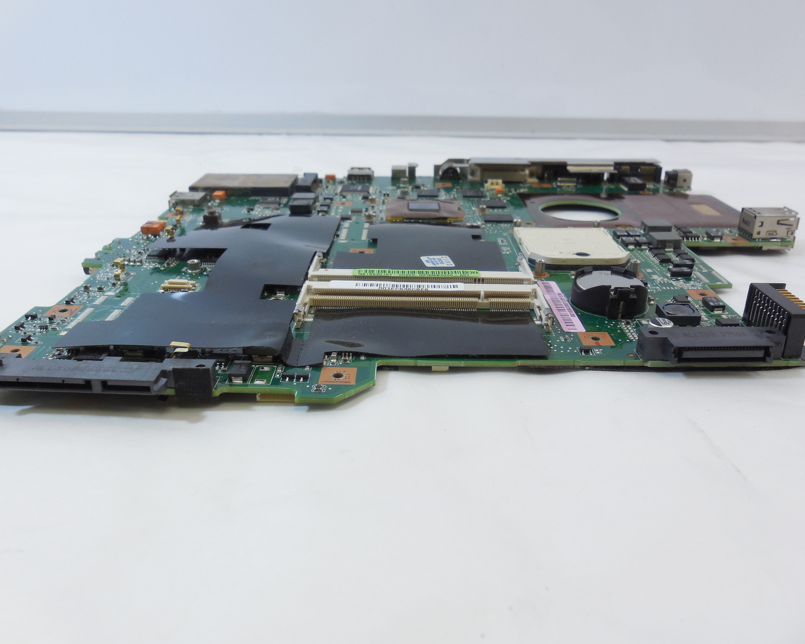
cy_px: 317
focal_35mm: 28
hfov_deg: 62.2
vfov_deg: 51.5
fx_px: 667
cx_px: 401
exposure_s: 1/40
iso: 125
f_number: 3.5
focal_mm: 4.6
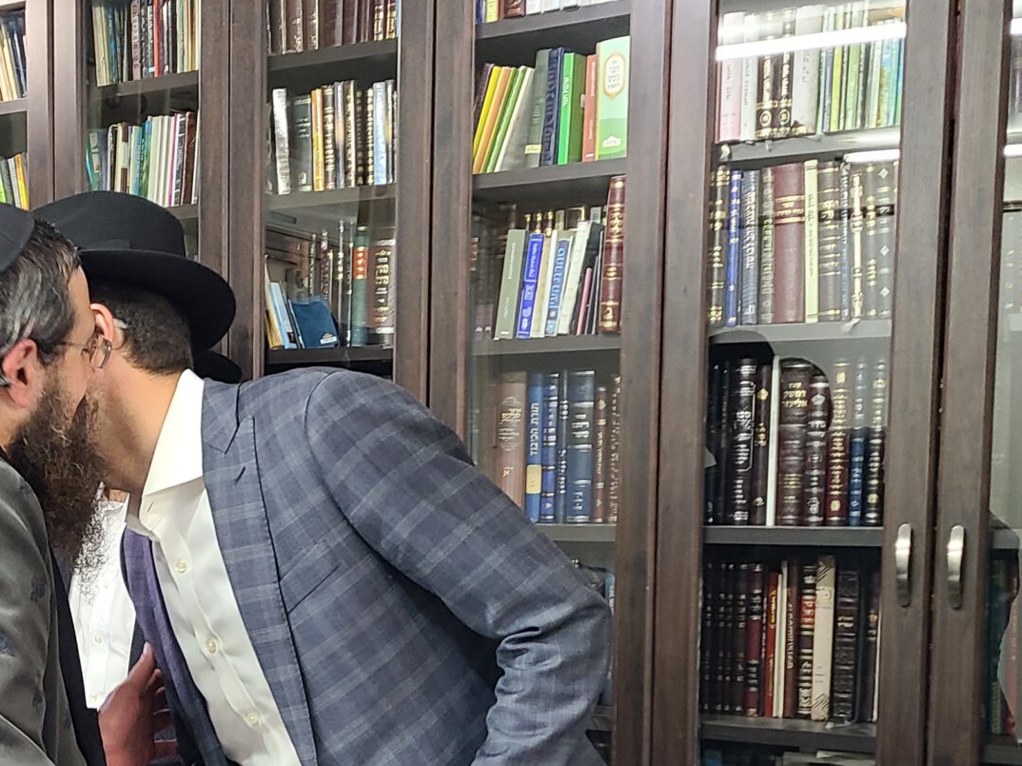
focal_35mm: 62
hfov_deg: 29.9
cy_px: 648
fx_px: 1830
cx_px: 113
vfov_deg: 23.2
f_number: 1.8
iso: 125
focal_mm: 5.4
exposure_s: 1/50
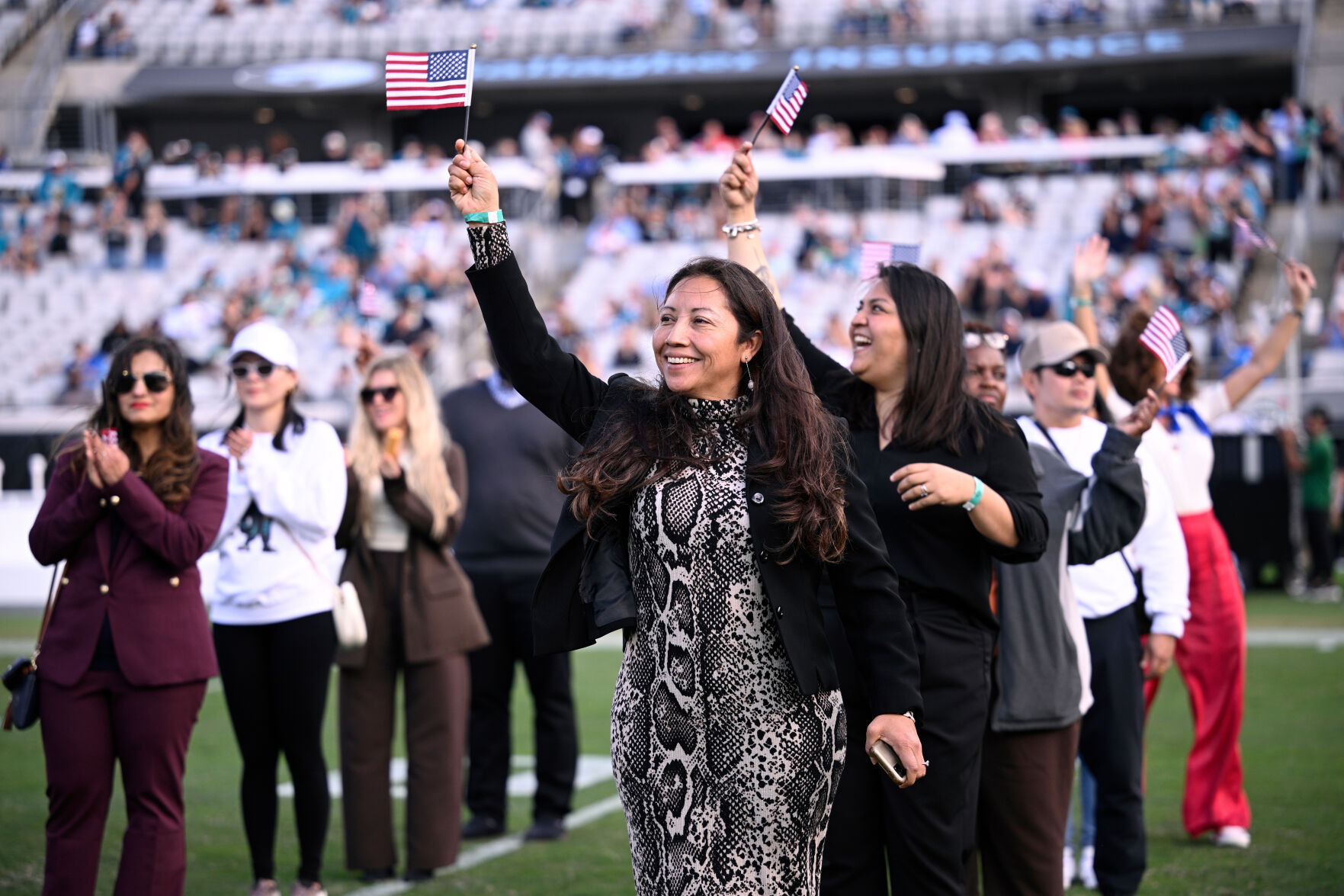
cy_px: 448
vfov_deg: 13.4
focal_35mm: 102
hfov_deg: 20.0
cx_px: 672
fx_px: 3807
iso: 360
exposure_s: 1/1000
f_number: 2.8
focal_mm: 102
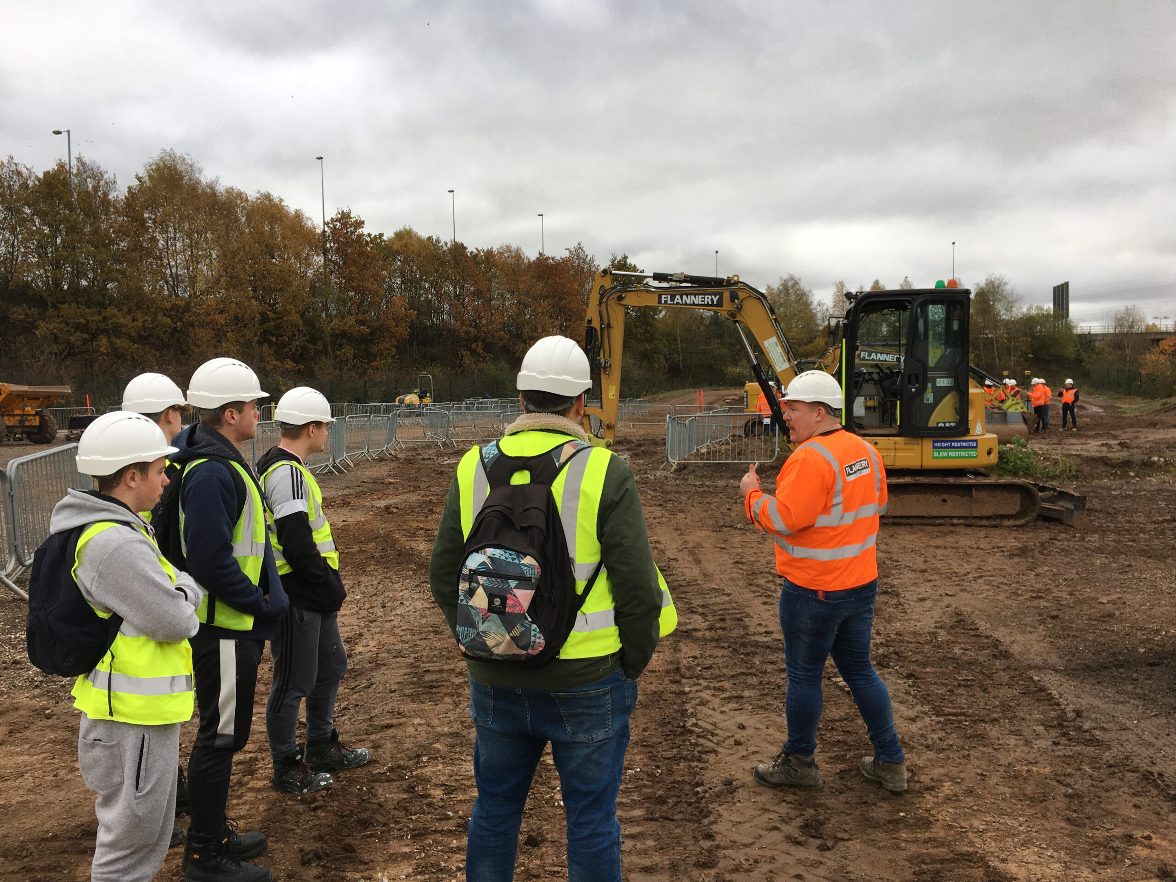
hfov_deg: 61.7
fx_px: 985
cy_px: 441
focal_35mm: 29
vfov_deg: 48.2
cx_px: 588
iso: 25
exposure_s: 1/238
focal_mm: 4.15
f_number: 2.2
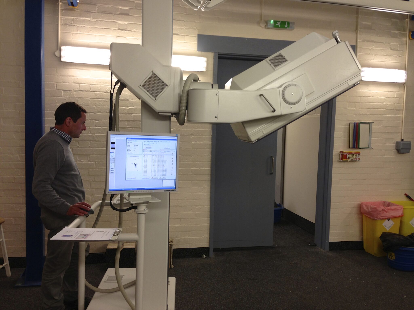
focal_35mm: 33
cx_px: 207
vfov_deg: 42.9
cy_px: 155
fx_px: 395
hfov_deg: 55.4
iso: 50
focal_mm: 4.13
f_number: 2.4
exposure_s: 1/30
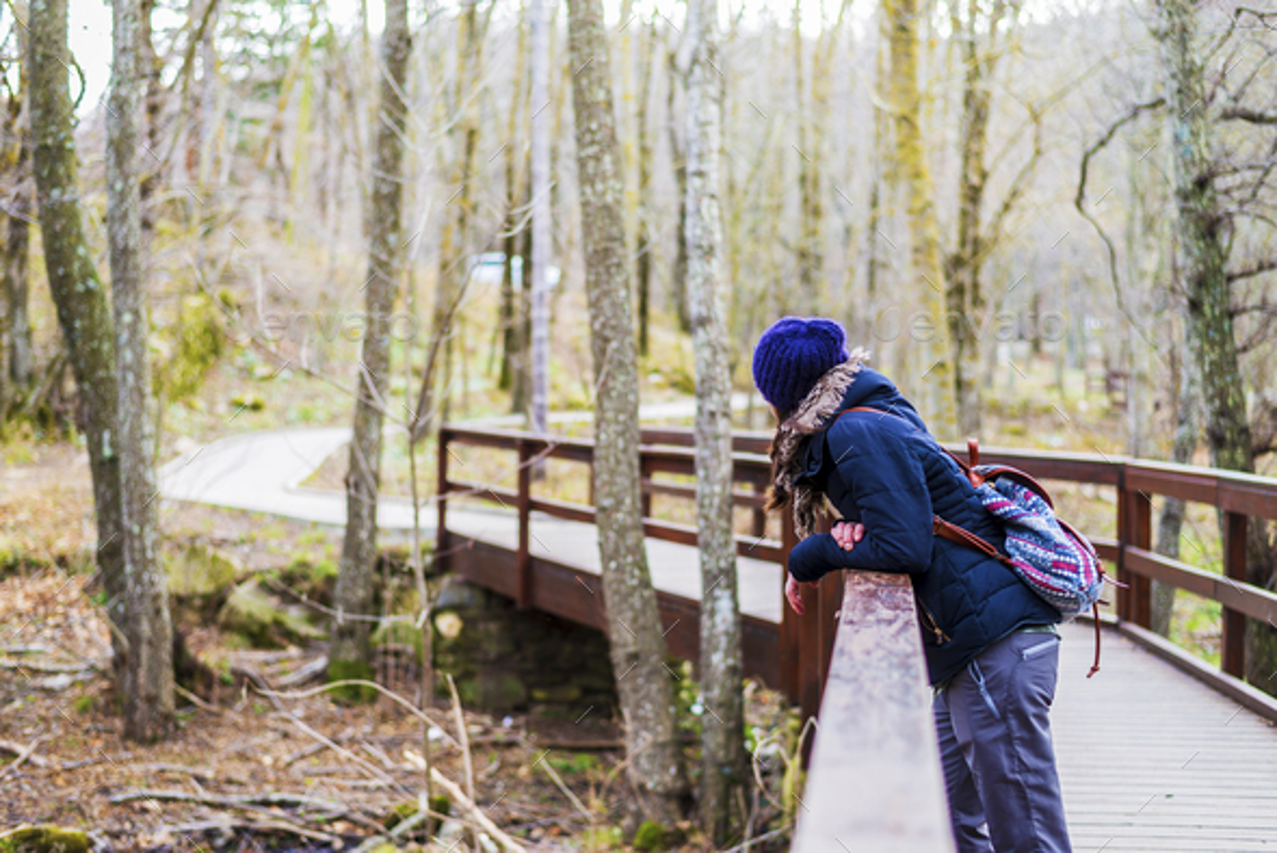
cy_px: 426
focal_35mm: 50
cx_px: 638
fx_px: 1774
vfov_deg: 27.0
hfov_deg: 39.6
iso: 50
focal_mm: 50
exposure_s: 1/80
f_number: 2.5
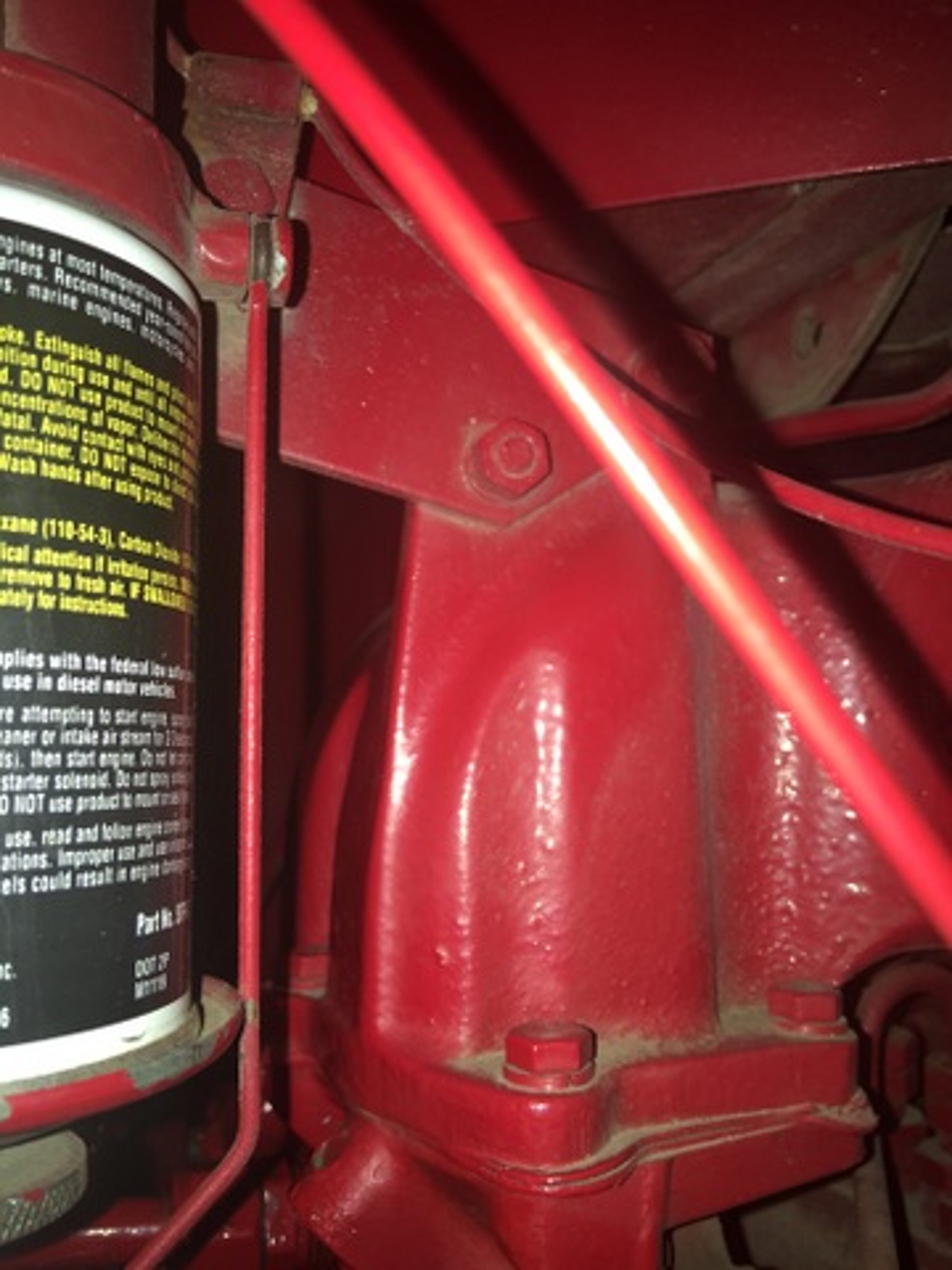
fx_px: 1063
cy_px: 635
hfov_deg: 48.2
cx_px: 476
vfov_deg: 61.7
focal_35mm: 29
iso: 25
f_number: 2.2
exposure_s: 1/24
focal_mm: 4.15
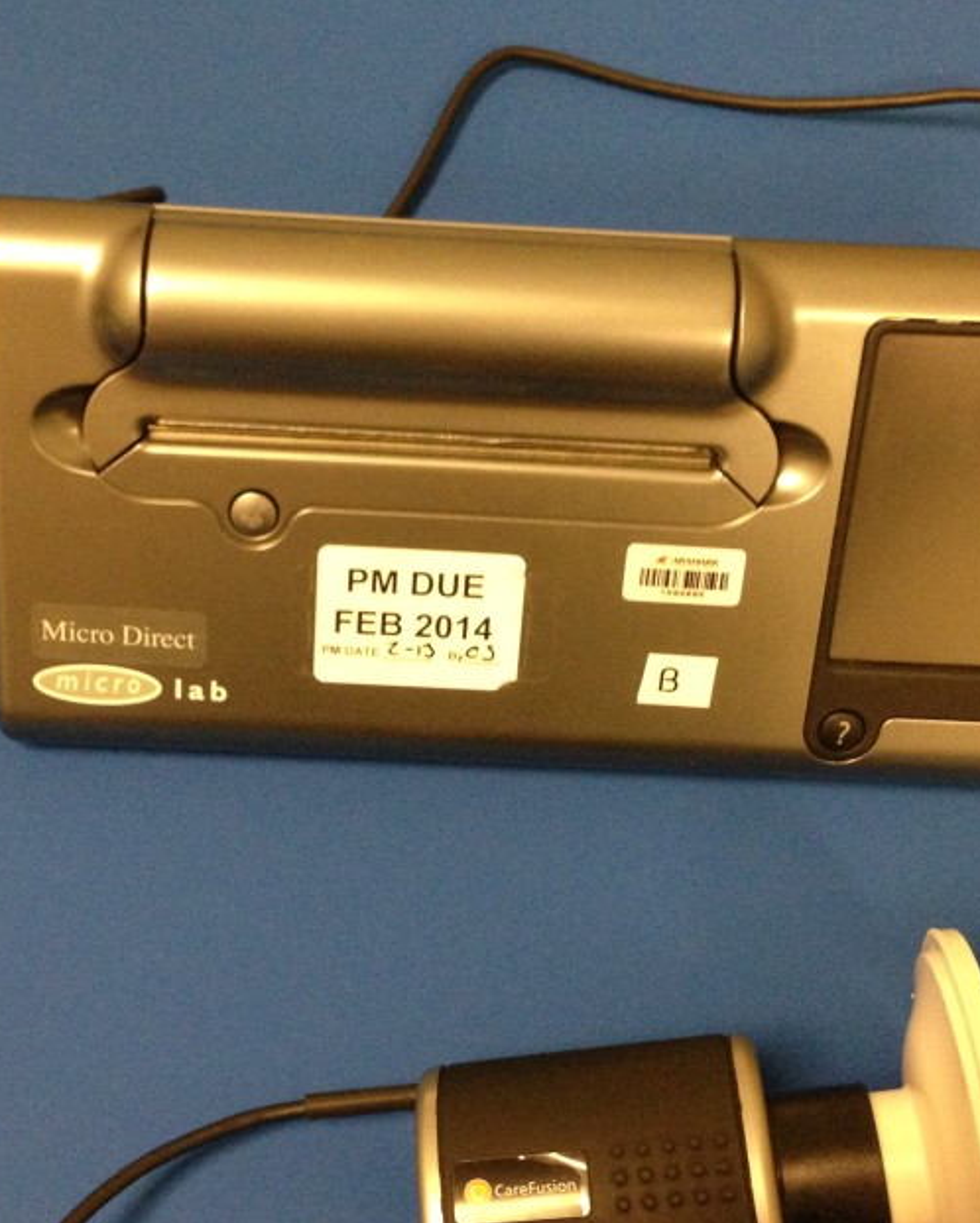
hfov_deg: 28.6
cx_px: 423
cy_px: 706
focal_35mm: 53
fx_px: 1921
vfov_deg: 35.3
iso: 400
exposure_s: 1/20
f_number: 2.4
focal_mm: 4.13
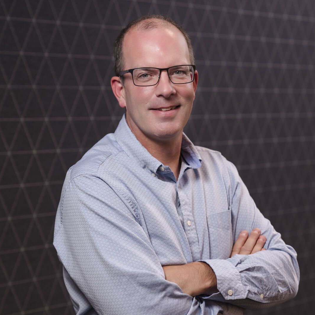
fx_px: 844
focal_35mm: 82
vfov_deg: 21.1
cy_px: 158
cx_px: 184
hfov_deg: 21.1
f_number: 2.8
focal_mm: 64
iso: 320
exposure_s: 1/125
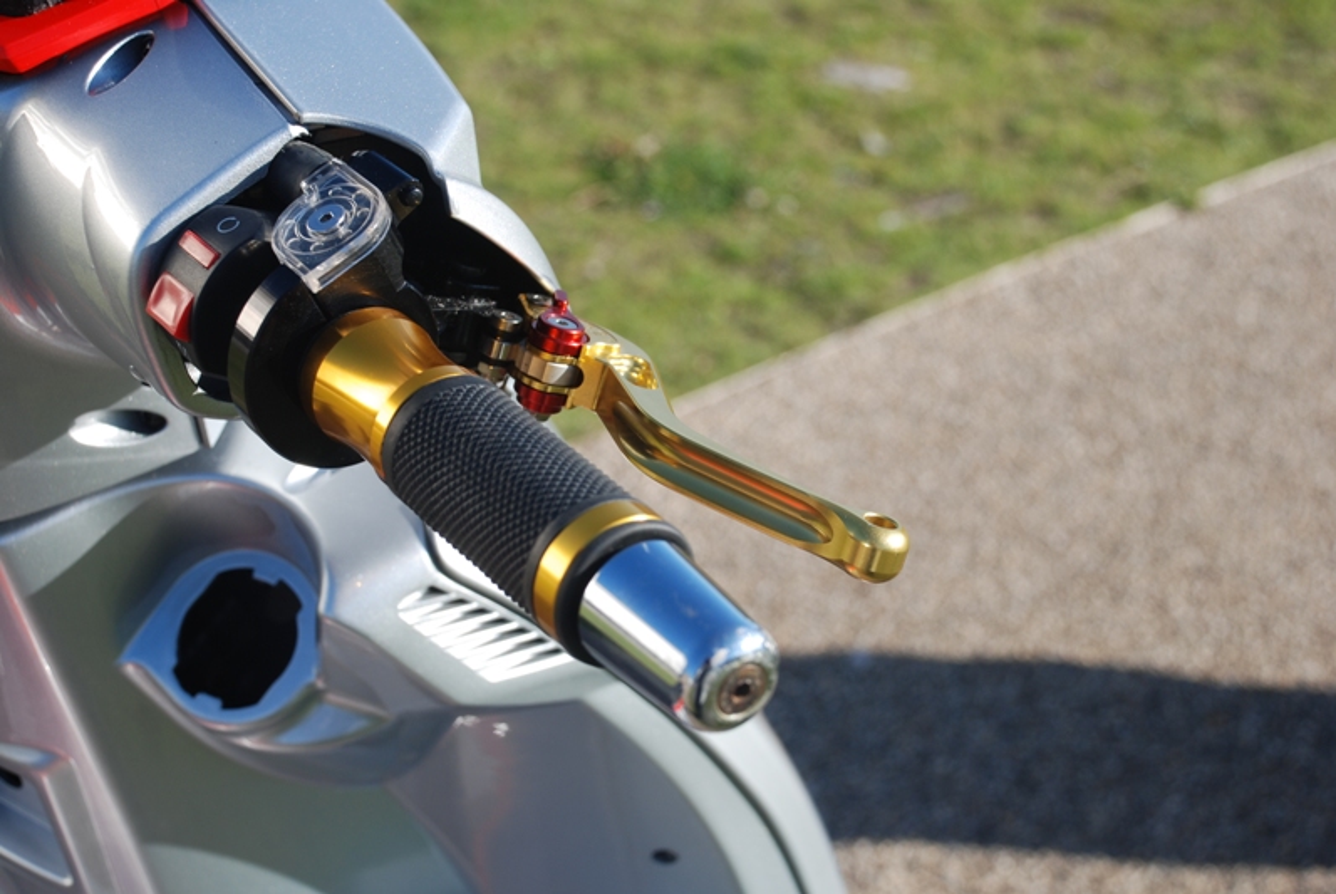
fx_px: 2674
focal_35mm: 72
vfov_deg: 19.0
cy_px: 447
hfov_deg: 28.0
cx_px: 668
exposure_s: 1/200
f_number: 7.1
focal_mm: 48
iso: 100
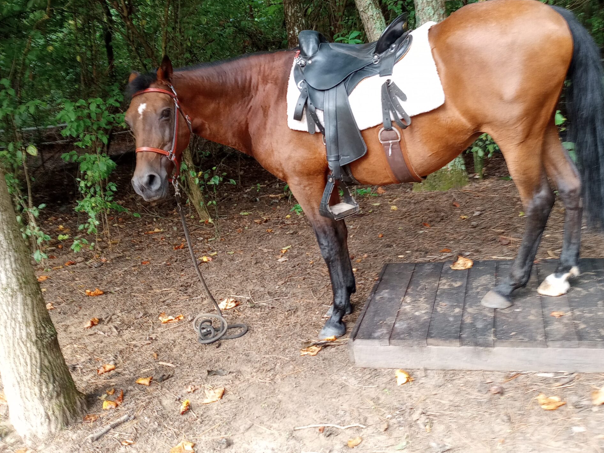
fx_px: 663
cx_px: 308
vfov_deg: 36.3
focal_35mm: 38
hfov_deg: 49.0
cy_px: 83
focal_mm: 4.27
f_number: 1.8
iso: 488
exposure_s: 1/30
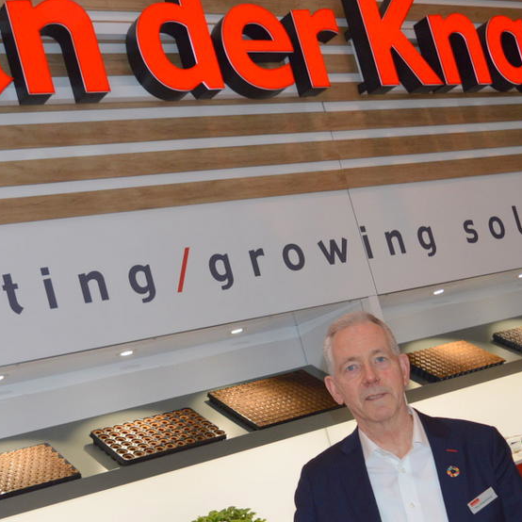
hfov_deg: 31.9
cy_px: 380
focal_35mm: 53
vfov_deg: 31.7
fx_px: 904
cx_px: 172
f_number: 3.5
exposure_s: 1/200
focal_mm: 18
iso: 360
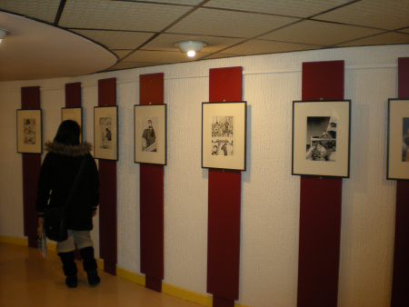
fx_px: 449
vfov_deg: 37.8
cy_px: 154
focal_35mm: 38
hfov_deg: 49.0
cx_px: 204
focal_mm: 6.3
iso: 105
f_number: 3.1
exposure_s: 1/30
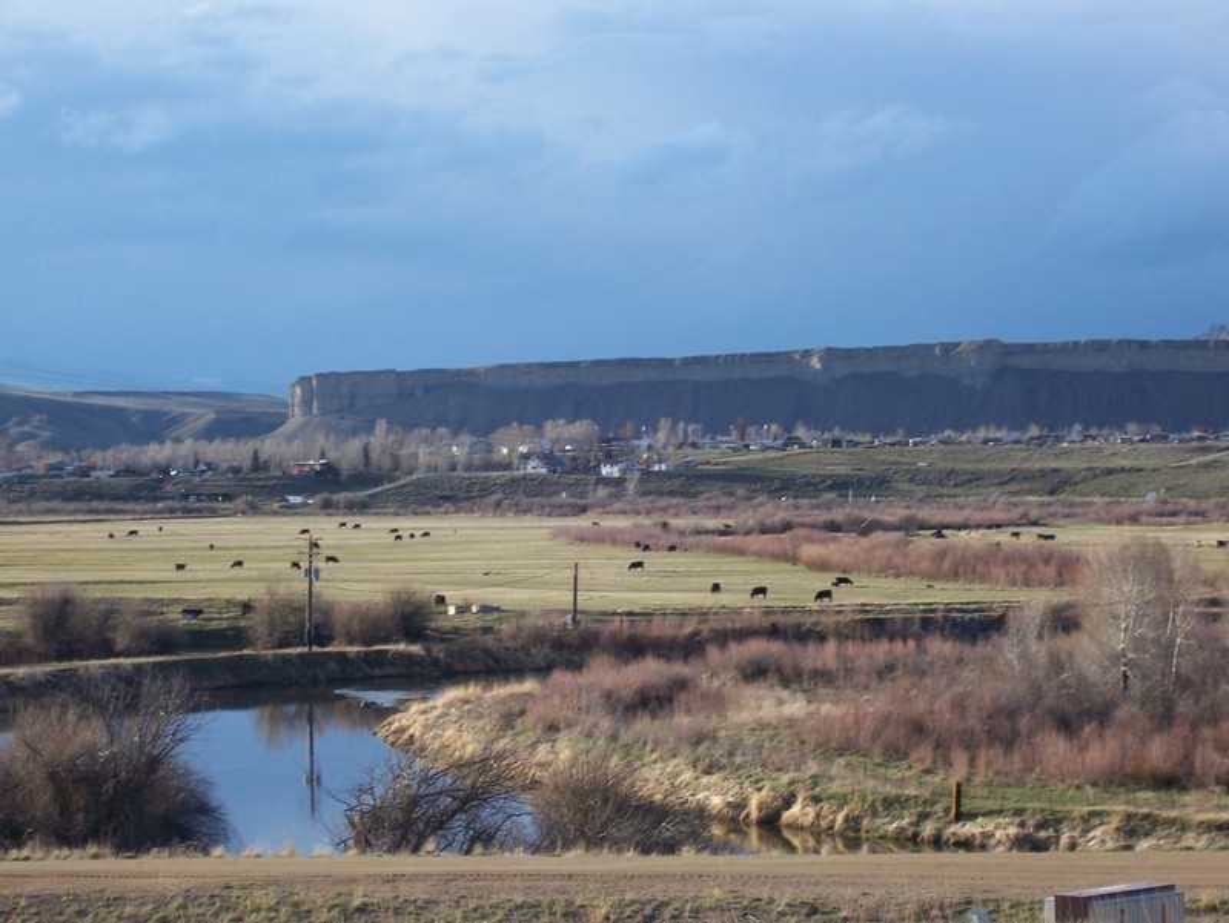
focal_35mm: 108
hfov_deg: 18.2
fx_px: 3837
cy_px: 462
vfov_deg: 13.7
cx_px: 614
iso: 80
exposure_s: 1/200
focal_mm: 18.1
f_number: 4.8
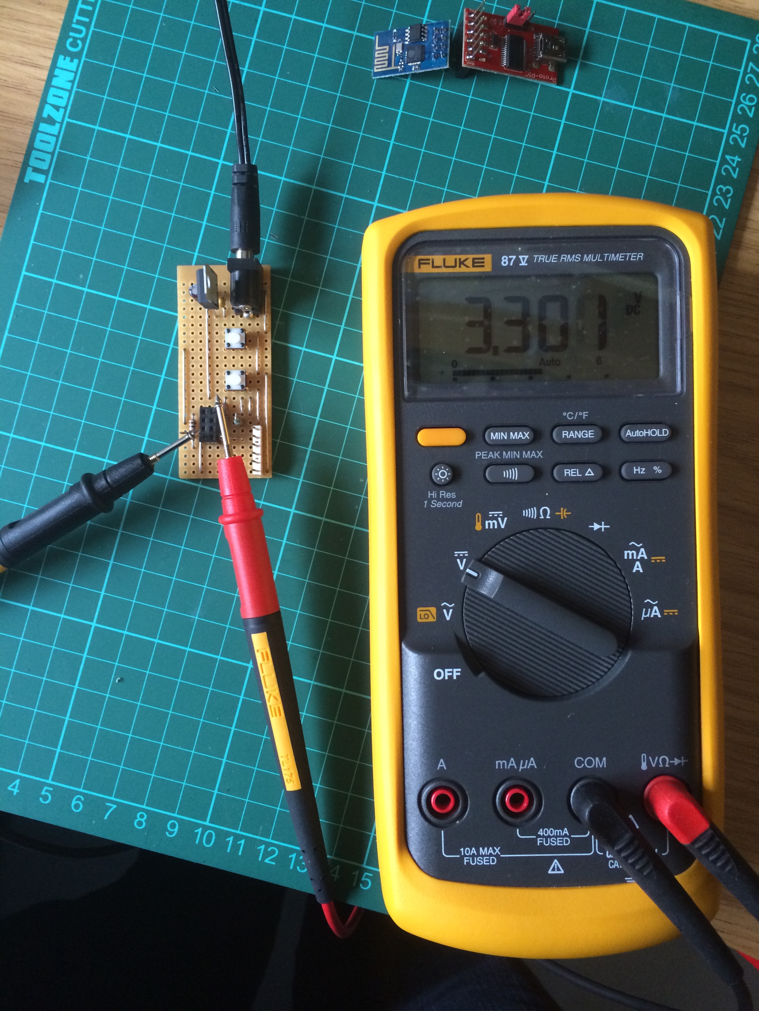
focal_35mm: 29
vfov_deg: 61.7
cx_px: 380
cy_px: 506
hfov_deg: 48.2
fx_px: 848
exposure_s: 1/33
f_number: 2.2
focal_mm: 4.15
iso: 320
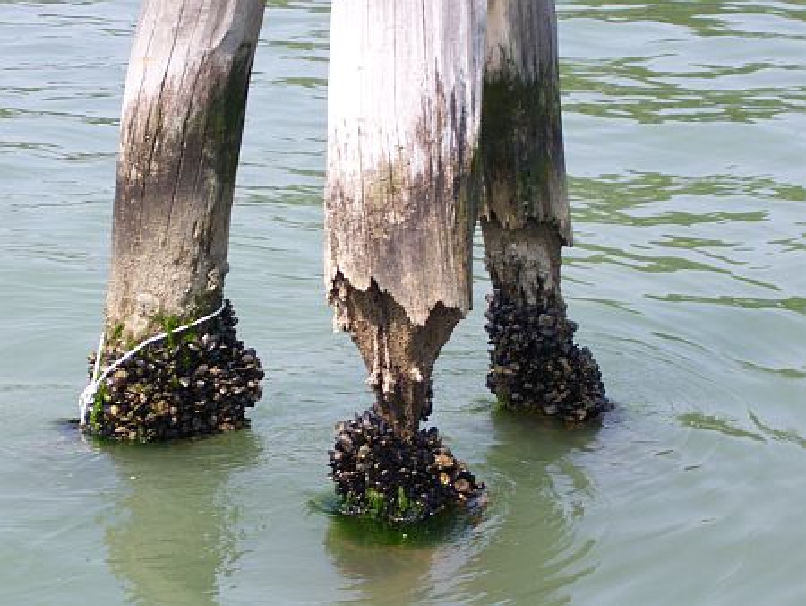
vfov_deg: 13.4
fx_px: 2586
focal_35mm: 111
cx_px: 403
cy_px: 303
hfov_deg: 17.7
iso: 80
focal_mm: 18
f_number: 4.6
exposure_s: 1/350
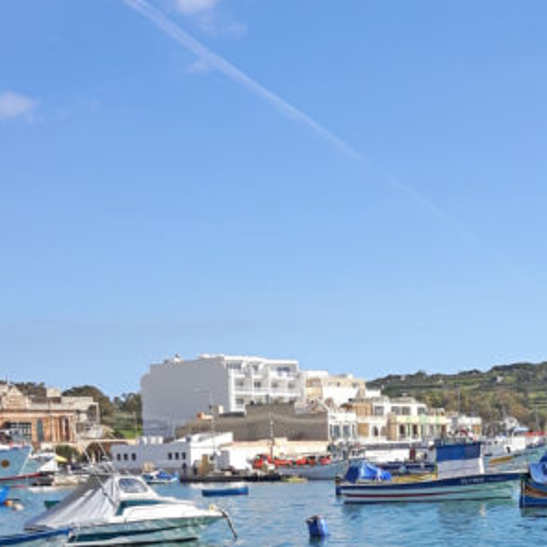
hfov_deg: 18.2
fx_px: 1698
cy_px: 560
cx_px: 388
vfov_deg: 17.8
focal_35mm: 95
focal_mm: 3.7
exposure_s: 1/1393
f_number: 1.9
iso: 40
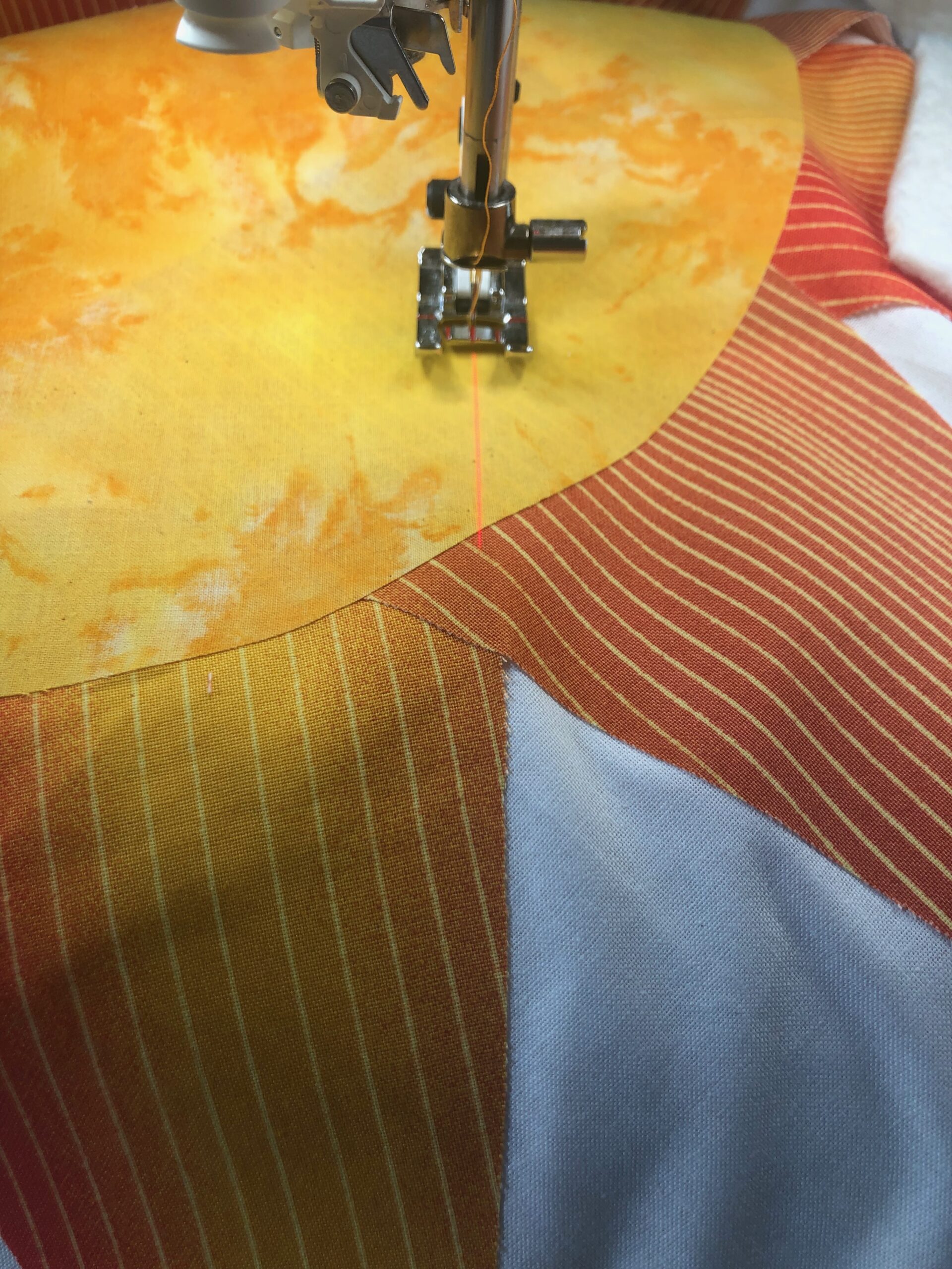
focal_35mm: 28
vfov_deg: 63.4
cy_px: 634
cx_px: 476
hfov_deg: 49.7
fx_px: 1027
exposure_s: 1/128
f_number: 1.8
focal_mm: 4
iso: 20
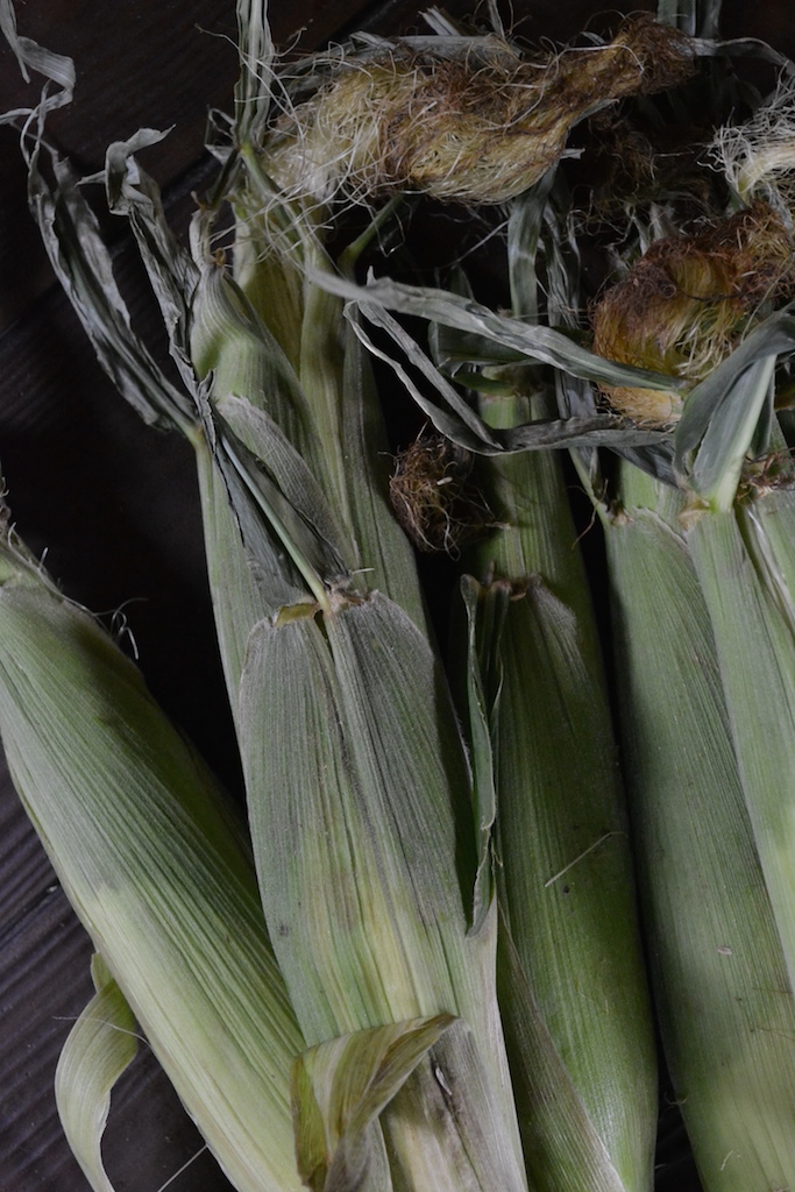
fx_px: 1192
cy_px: 596
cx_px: 398
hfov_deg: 36.9
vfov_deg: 53.1
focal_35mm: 36
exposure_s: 1/60
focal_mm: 24
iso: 1250
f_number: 4
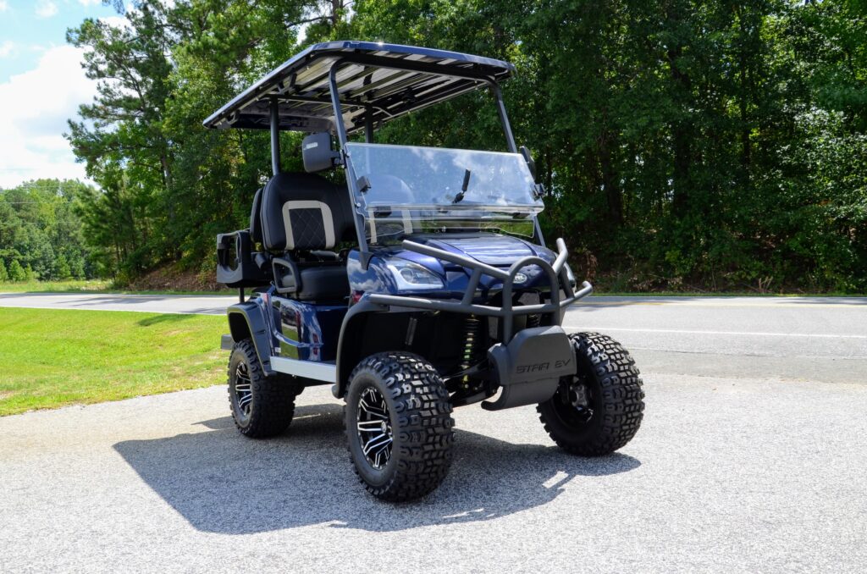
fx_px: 757
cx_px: 434
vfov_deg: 41.5
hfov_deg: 59.6
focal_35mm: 32
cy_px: 287
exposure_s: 1/250
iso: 250
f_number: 8
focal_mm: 21
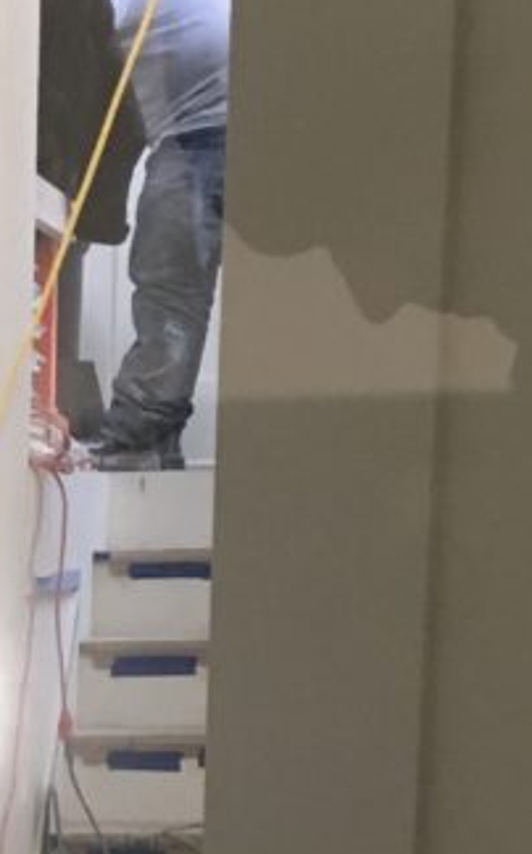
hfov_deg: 8.3
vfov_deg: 12.6
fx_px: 3532
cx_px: -469
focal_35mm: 152
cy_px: 1505
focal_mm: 4.15
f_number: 2.2
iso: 100
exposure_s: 1/30
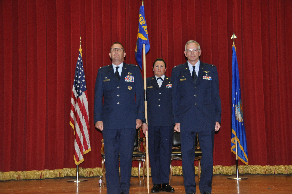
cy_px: 97
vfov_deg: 26.4
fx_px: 413
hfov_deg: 38.9
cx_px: 146
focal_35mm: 51
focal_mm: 34
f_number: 4.2
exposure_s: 1/60
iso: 800
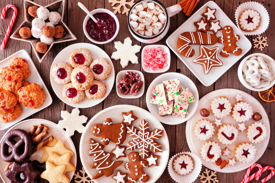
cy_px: 92
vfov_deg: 36.9
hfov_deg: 53.1
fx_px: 275
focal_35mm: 36
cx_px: 138
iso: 100
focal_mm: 24
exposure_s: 2
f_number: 16
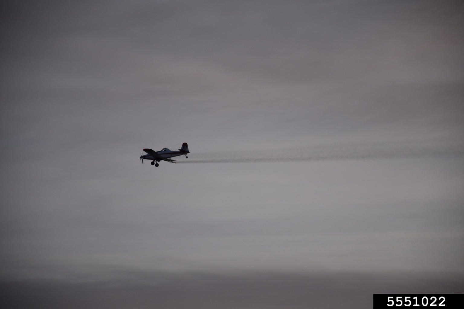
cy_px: 154
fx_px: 2706
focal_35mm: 210
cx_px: 232
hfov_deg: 9.8
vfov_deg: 6.5
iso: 360
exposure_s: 1/500
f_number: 5.6
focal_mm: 140
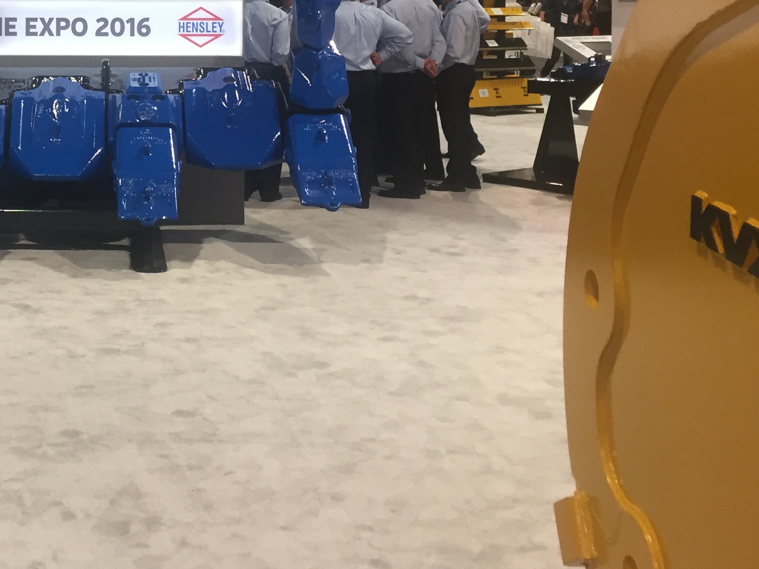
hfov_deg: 31.2
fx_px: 1272
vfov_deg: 24.4
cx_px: 29
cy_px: 47
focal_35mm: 58
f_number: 2.2
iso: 40
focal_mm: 4.15
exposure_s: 1/30
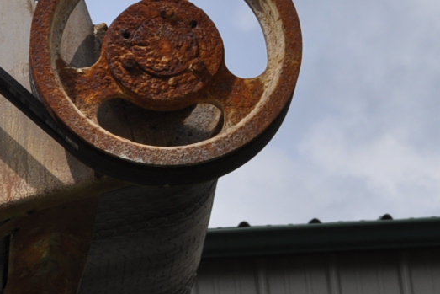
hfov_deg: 9.1
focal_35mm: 215
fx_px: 2629
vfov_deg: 6.4
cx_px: -407
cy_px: 189
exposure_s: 1/400
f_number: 10
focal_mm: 35
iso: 200
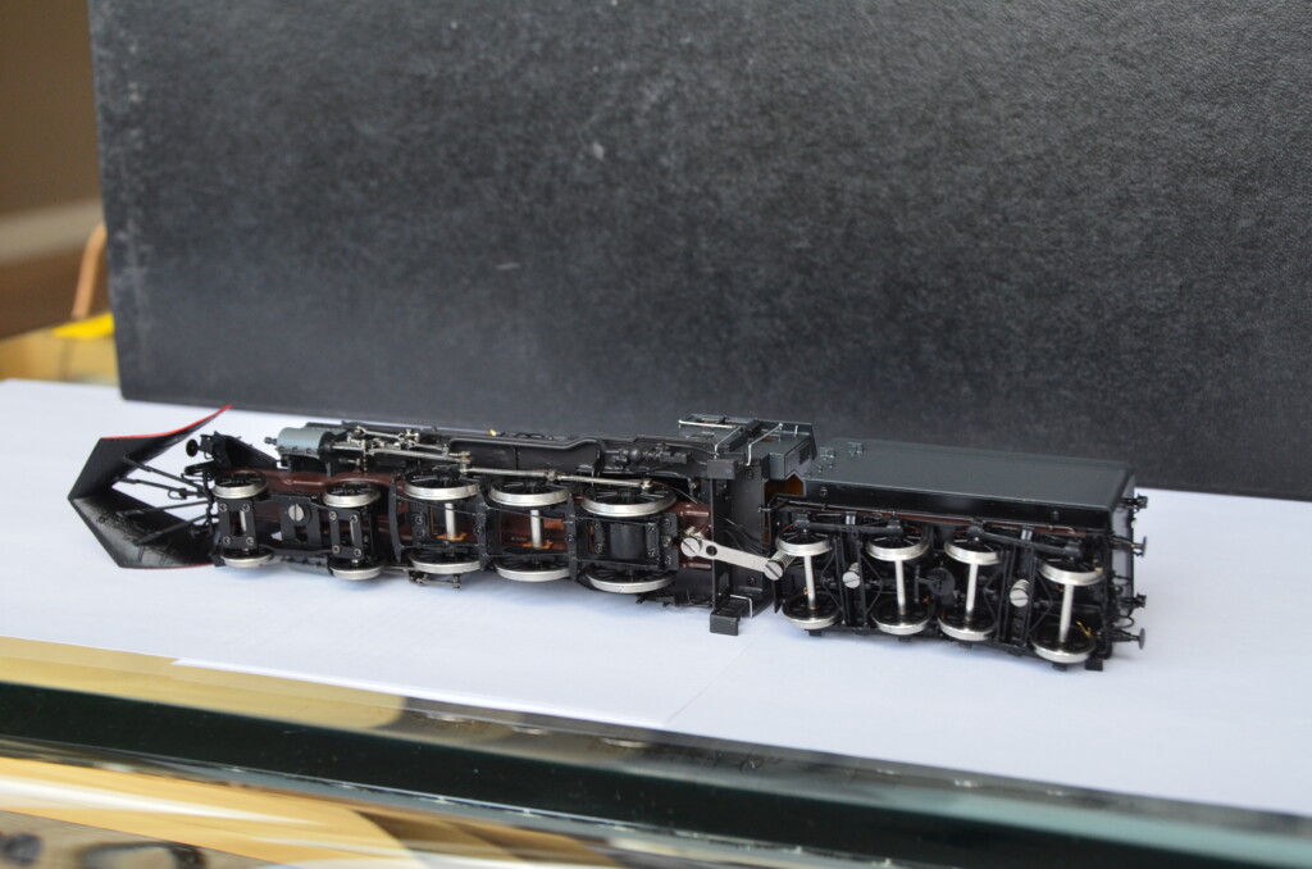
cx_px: 656
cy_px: 434
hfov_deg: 32.0
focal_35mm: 63
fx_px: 2291
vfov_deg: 21.5
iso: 800
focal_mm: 42
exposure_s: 1/60
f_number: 8
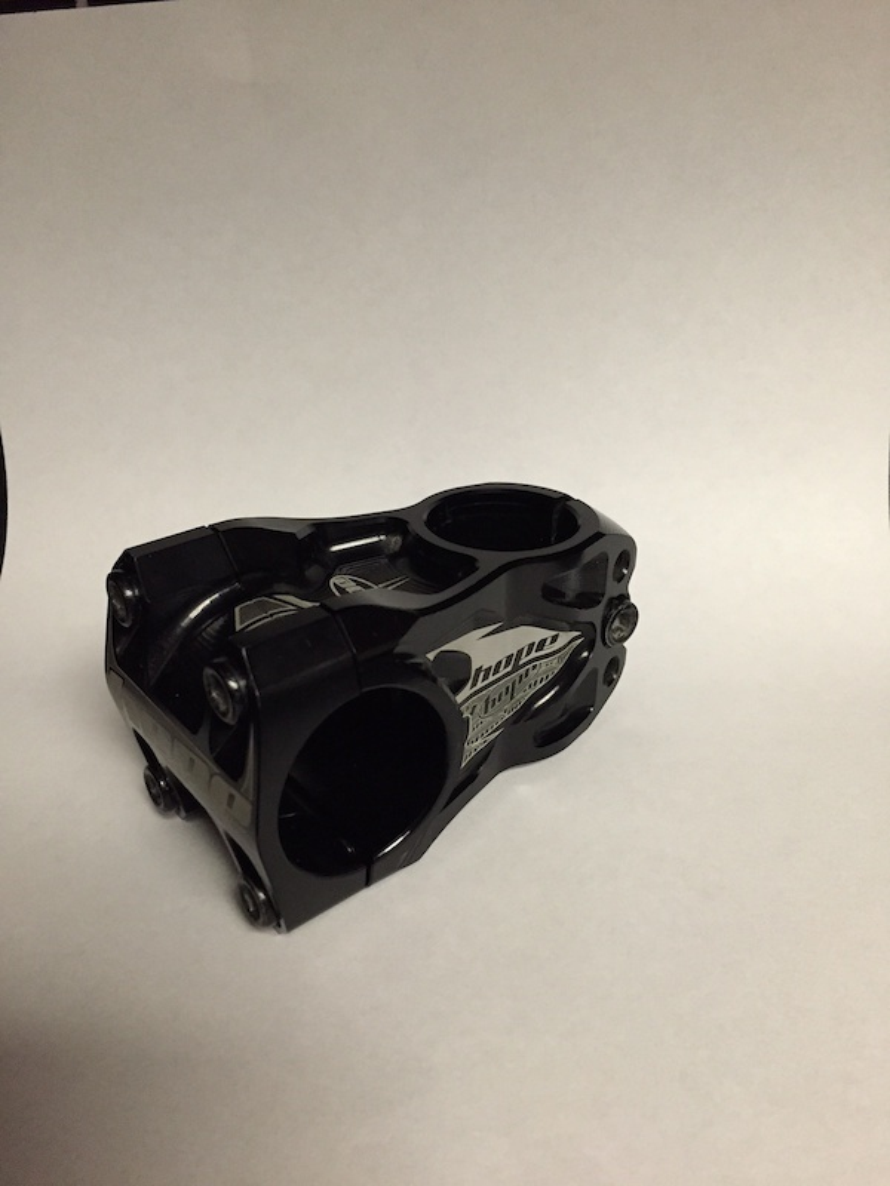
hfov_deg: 48.2
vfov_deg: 61.7
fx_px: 994
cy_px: 593
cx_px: 445
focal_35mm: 29
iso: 250
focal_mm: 4.15
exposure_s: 1/15
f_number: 2.2
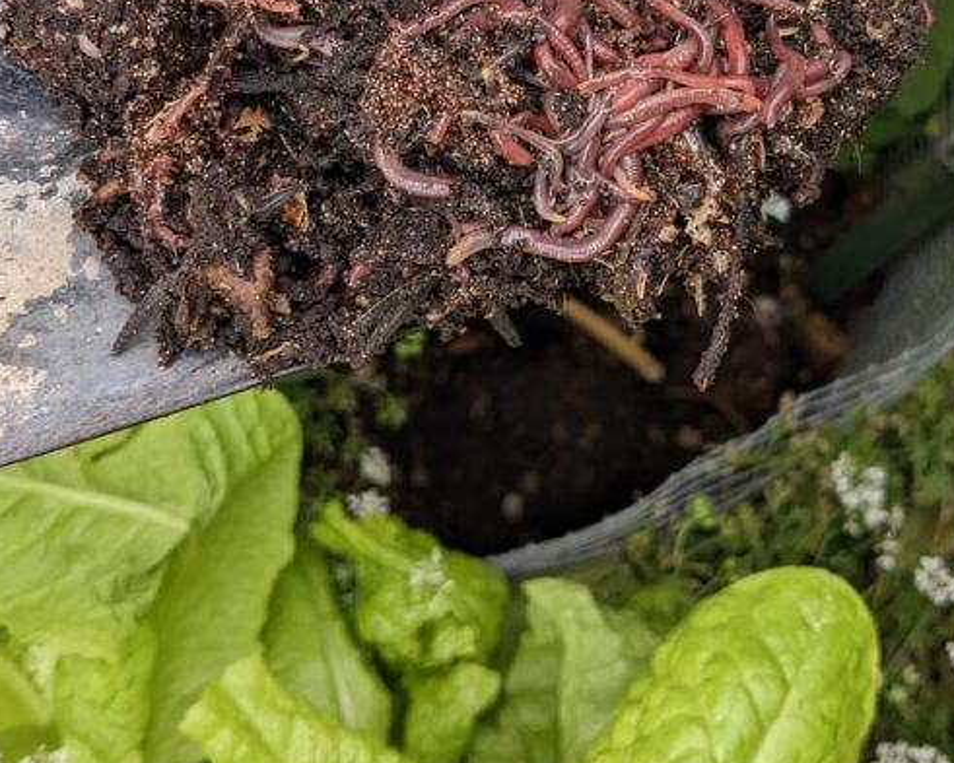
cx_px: 575
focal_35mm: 55
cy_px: 70
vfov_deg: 26.6
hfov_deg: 34.0
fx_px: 1553
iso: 43
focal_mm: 4.38
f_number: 1.73
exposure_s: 1/559
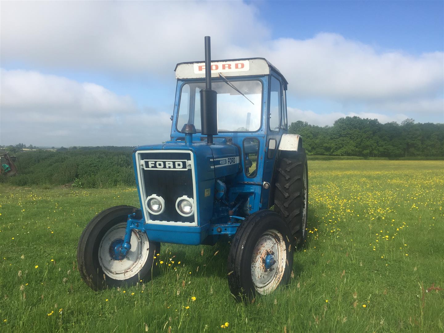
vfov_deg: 48.2
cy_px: 166
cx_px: 222
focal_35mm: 29
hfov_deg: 61.7
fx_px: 372
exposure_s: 1/1721
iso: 32
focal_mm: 4.15
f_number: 2.2
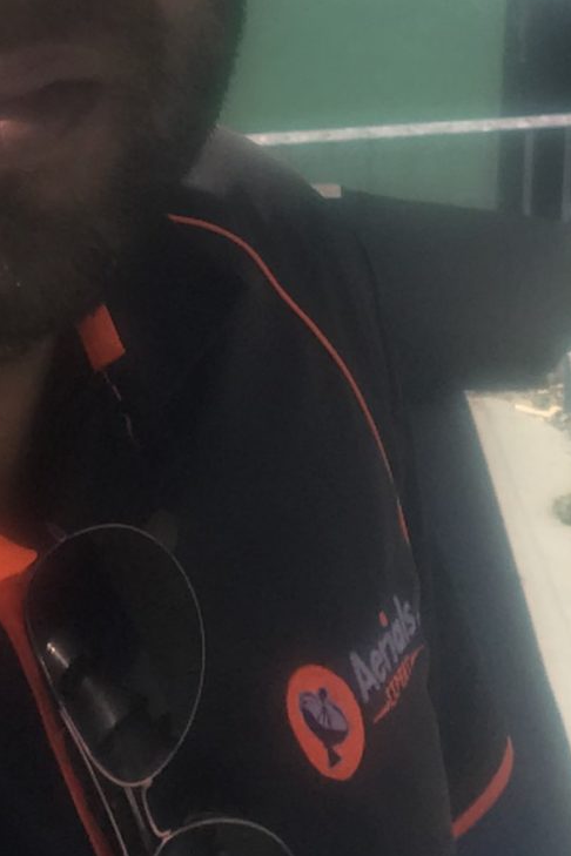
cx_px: 301
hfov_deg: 11.7
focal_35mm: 117
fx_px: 2783
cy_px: -151
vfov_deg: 16.8
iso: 25
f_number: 2.2
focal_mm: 2.87
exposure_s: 1/861
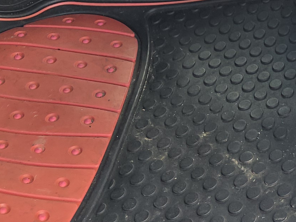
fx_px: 941
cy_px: -273
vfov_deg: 11.6
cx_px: 523
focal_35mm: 110
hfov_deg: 15.5
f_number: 1.7
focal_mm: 6.3
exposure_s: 1/180
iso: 20
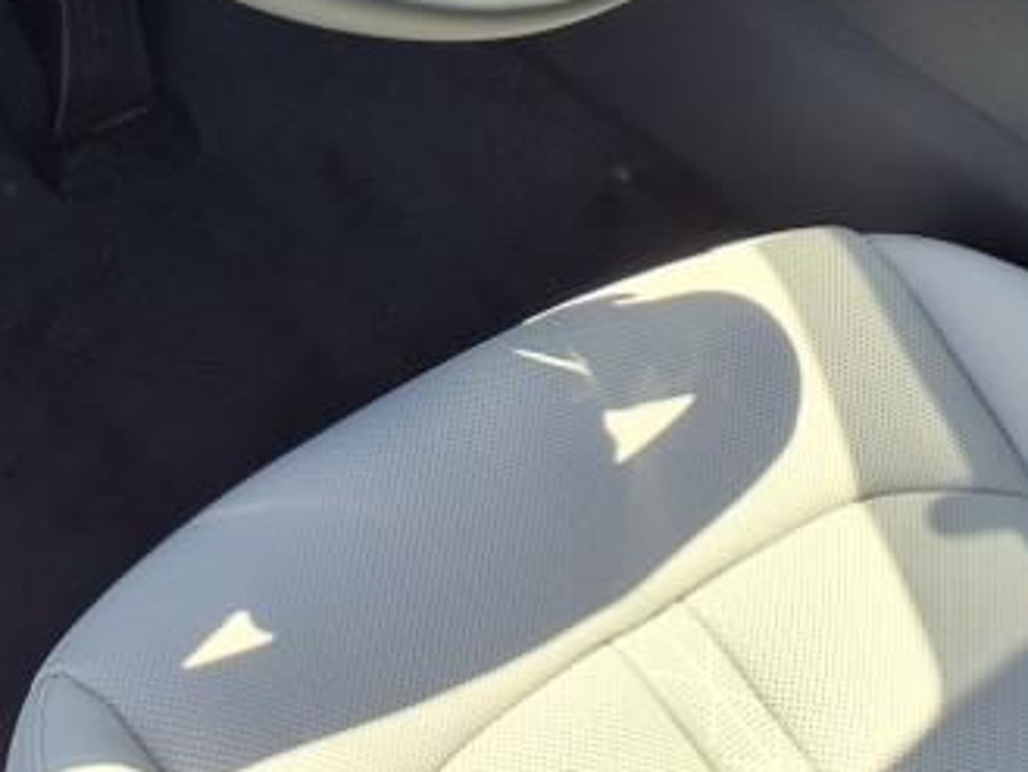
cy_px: -47
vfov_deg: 17.1
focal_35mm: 84
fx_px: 2495
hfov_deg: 23.2
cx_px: 422
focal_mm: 3.58
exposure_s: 1/435
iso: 40
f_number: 1.9
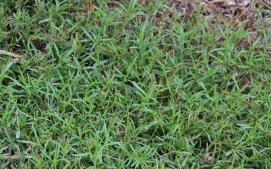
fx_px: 1122
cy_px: 191
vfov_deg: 8.5
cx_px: 103
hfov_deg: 13.8
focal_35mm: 152
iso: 400
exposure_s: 1/160
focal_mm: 40
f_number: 5
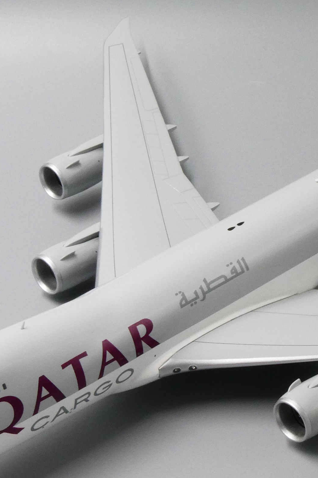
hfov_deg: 11.8
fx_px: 1524
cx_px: 287
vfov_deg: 17.8
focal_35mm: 115
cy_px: 284
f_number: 7.1
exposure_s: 1/50
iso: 250
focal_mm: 8.4
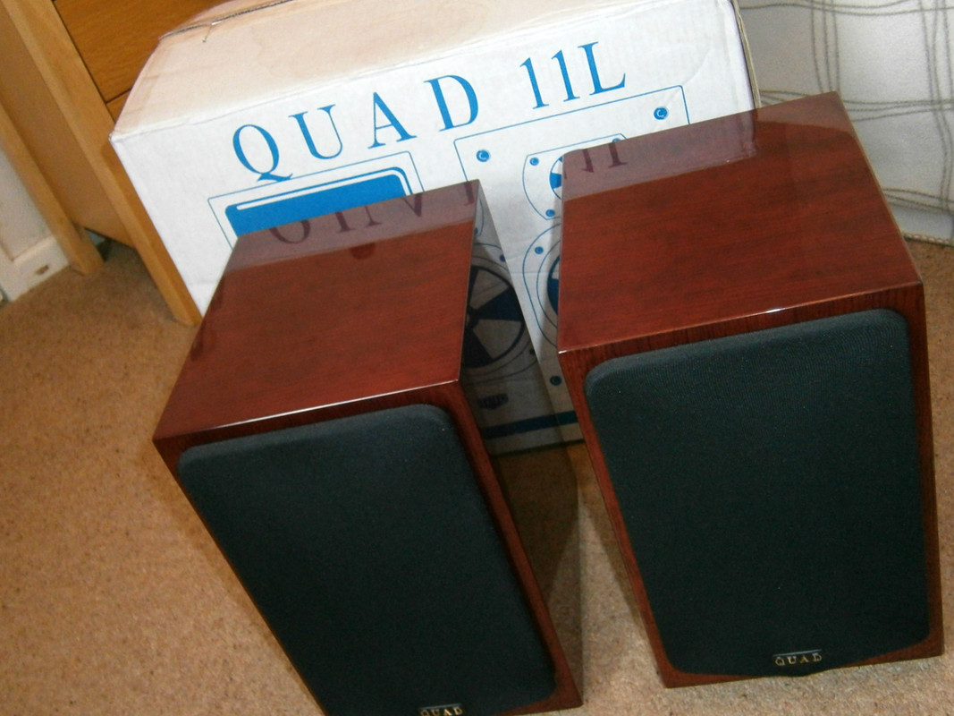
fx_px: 716
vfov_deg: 53.1
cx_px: 477
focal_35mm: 26
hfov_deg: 67.3
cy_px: 358
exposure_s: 1/30
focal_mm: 4.7
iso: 200
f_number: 2.8
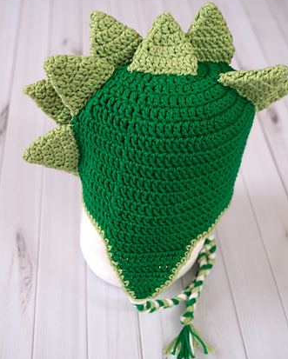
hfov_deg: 35.7
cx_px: 144
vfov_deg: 43.8
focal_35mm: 42
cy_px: 190
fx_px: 447
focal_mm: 24.7
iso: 2000
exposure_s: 1/100
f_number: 4
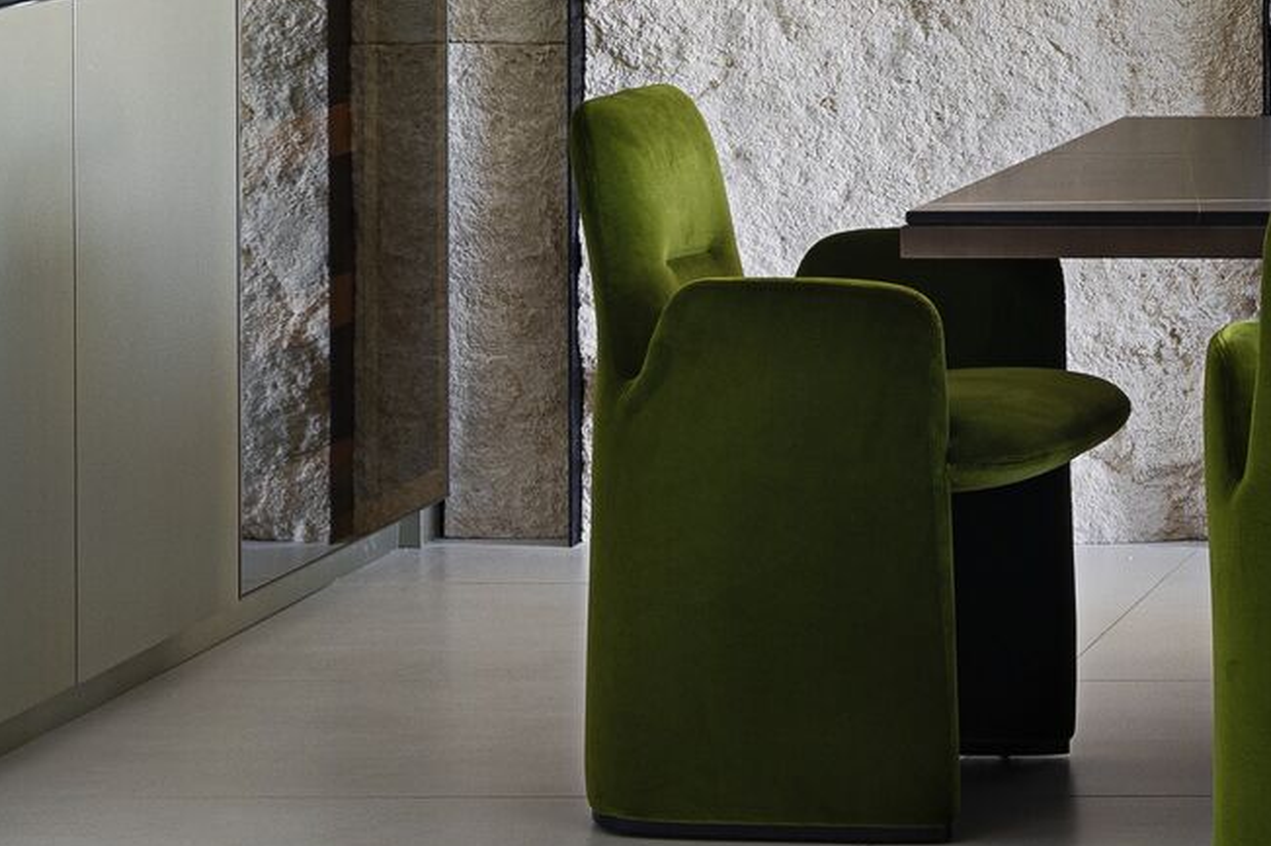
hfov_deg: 11.5
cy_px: -383
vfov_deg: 8.1
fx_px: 5856
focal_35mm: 166
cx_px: 2273
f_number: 10
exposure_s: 1/1.67
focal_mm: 30
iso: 125
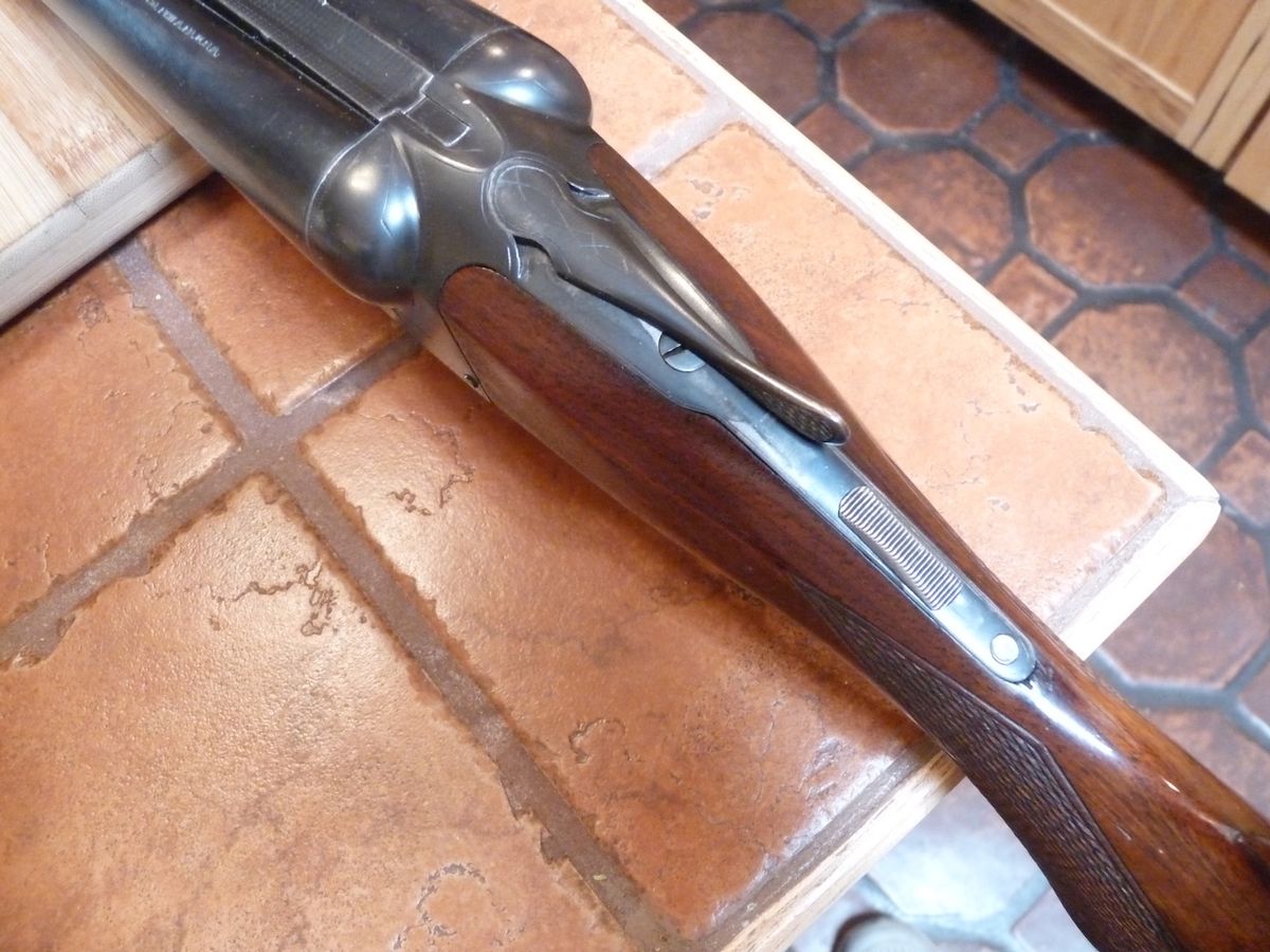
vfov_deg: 51.4
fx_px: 991
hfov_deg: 65.3
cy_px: 476
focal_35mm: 27
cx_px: 635
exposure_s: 1/25
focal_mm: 4.8
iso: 800
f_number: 2.8
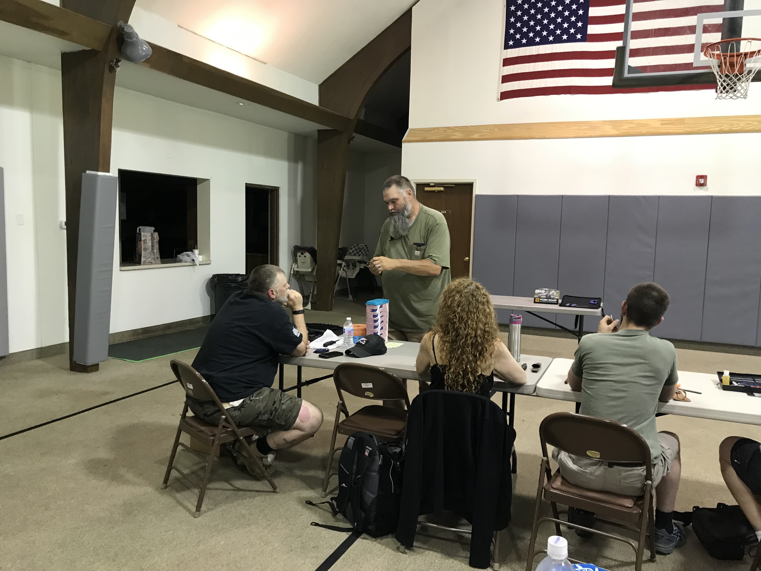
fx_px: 616
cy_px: 286
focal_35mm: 28
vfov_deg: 49.7
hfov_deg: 63.4
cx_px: 380
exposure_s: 1/15
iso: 50
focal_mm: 3.99
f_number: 1.8
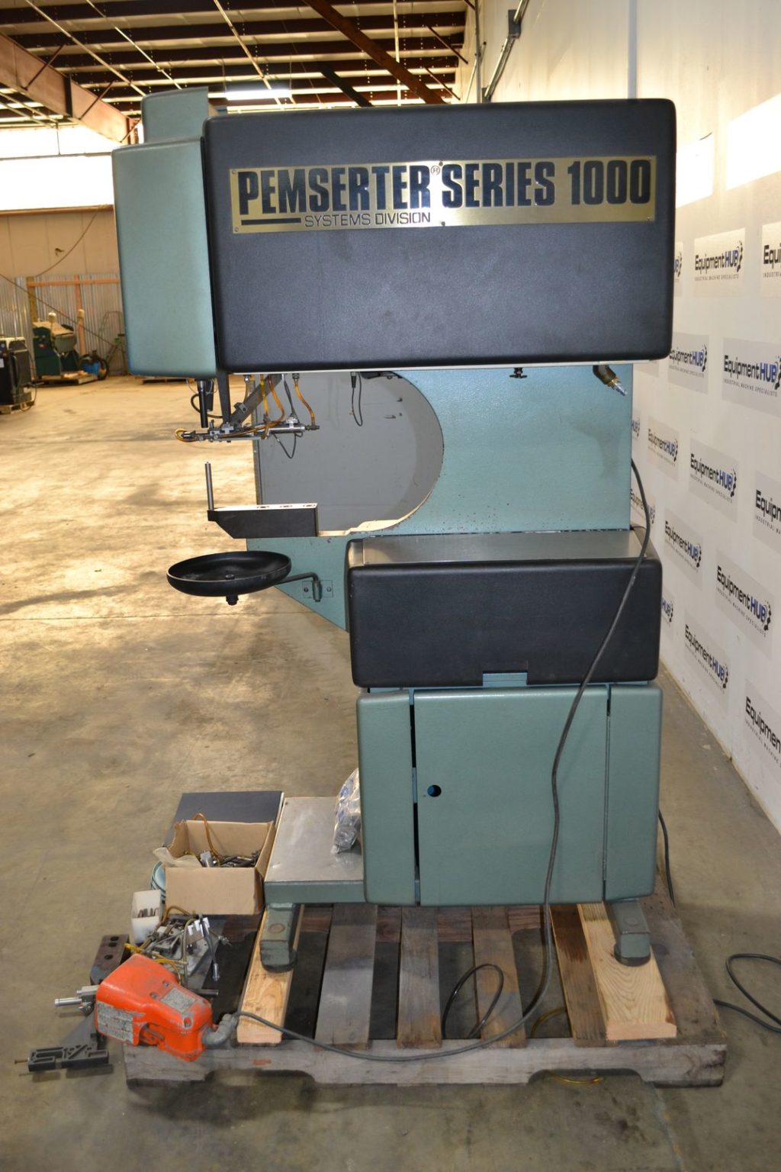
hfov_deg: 40.0
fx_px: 1074
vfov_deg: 57.2
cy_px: 586
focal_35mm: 33
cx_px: 390
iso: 500
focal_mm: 22
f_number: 3.8
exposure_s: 1/60
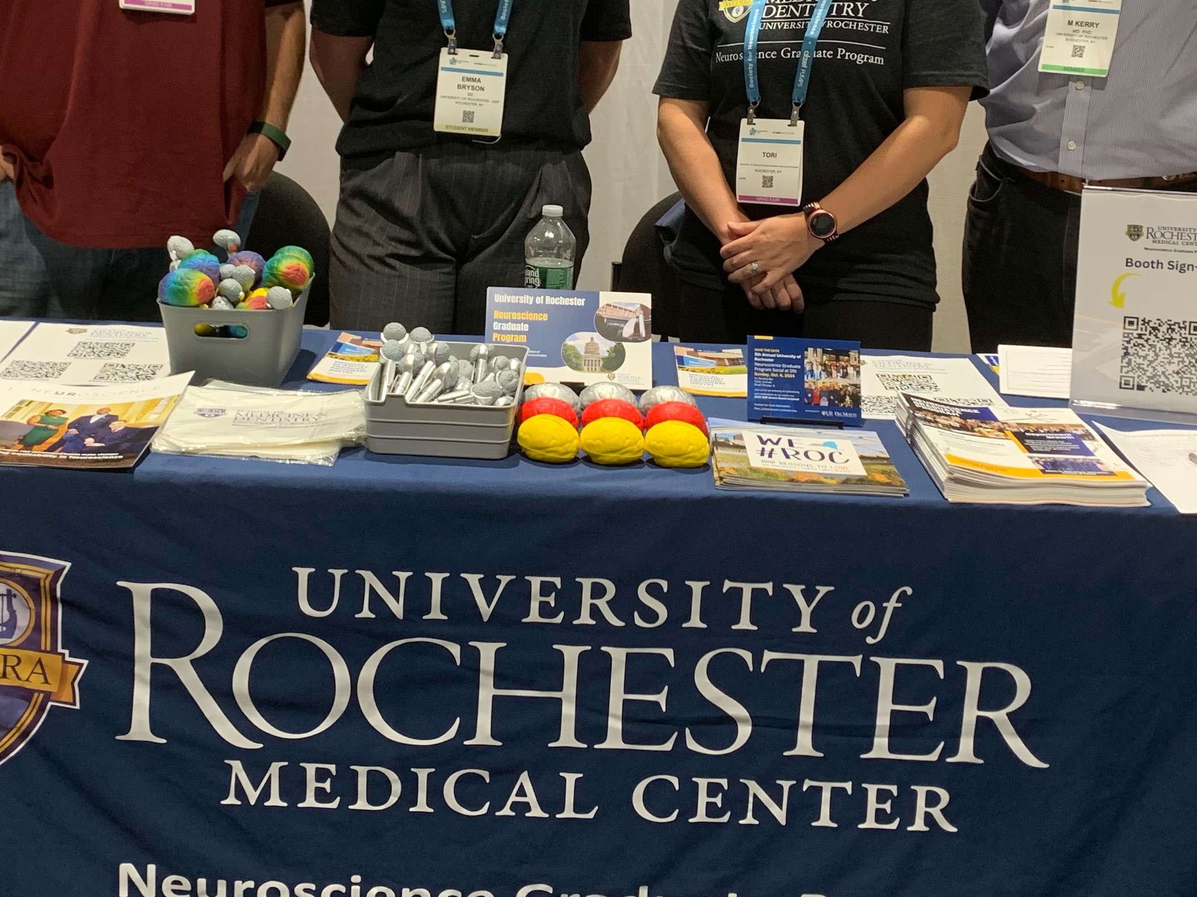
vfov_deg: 28.5
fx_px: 1729
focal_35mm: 50
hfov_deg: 38.2
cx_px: 565
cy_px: 186
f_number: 1.8
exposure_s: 1/60
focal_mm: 4.25
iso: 125
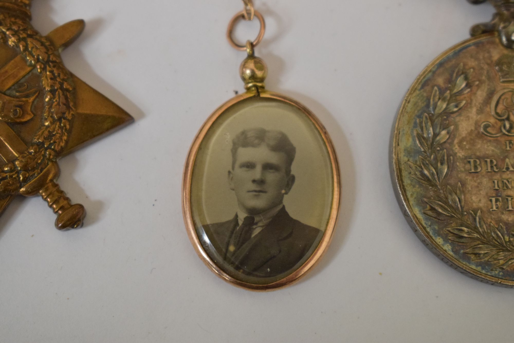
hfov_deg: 24.6
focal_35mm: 82
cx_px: 257
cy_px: 172
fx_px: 1178
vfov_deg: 16.6
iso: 1600
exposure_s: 1/125
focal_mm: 55
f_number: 5.6
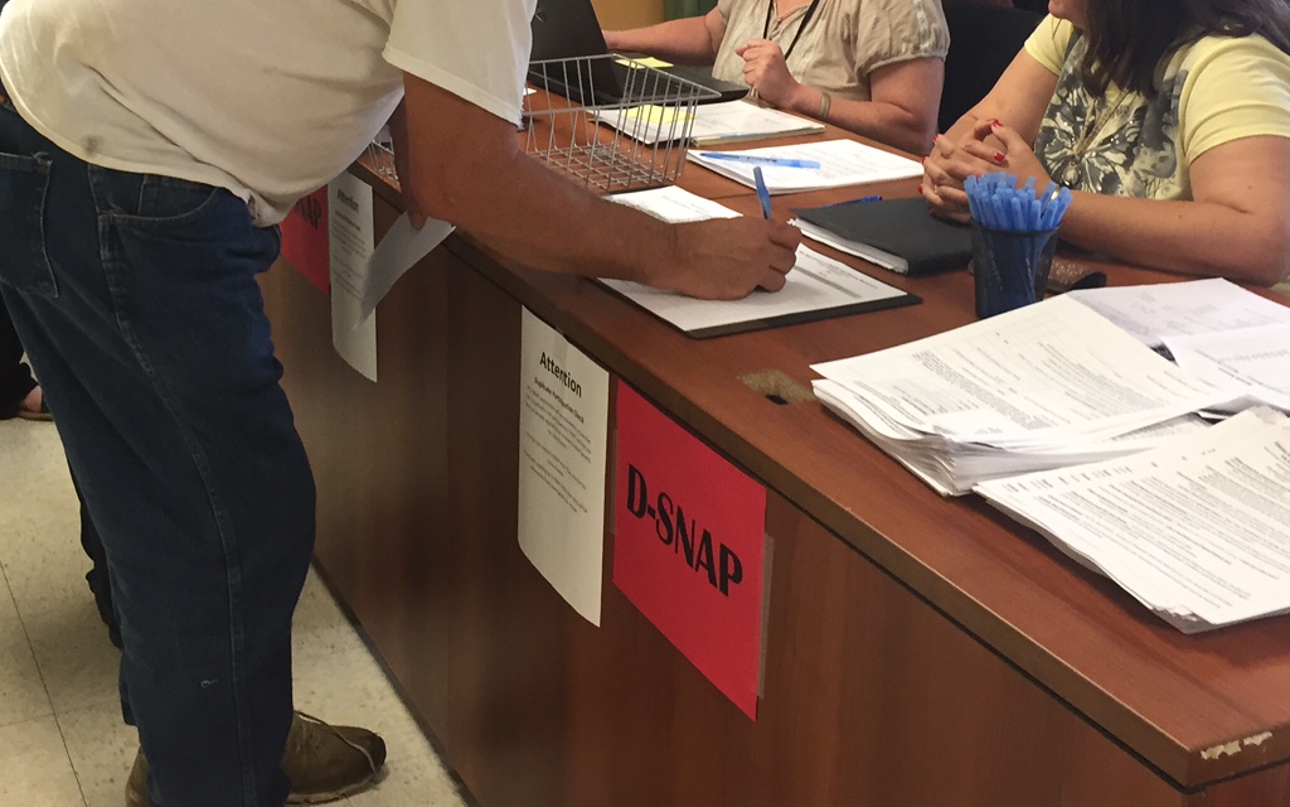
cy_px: 168
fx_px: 1723
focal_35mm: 49
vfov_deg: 25.9
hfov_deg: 41.0
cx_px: 562
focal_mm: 4.15
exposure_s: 1/30
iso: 80
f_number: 2.2
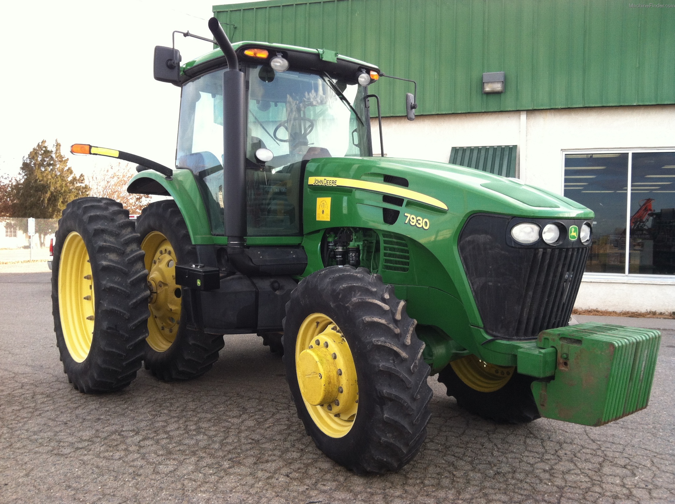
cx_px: 338
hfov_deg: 52.7
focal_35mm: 35
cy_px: 252
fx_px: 682
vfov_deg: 40.6
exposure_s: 1/147
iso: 80
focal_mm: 3.85
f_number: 2.8
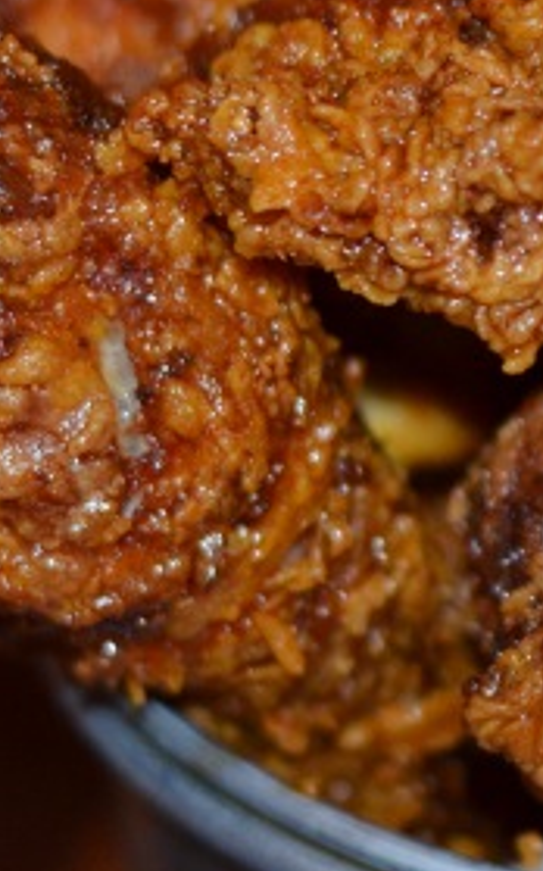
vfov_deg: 7.5
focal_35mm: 280
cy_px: 3
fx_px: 6640
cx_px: 871
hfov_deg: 4.6
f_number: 2.8
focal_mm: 50
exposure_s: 1/60
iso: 1100
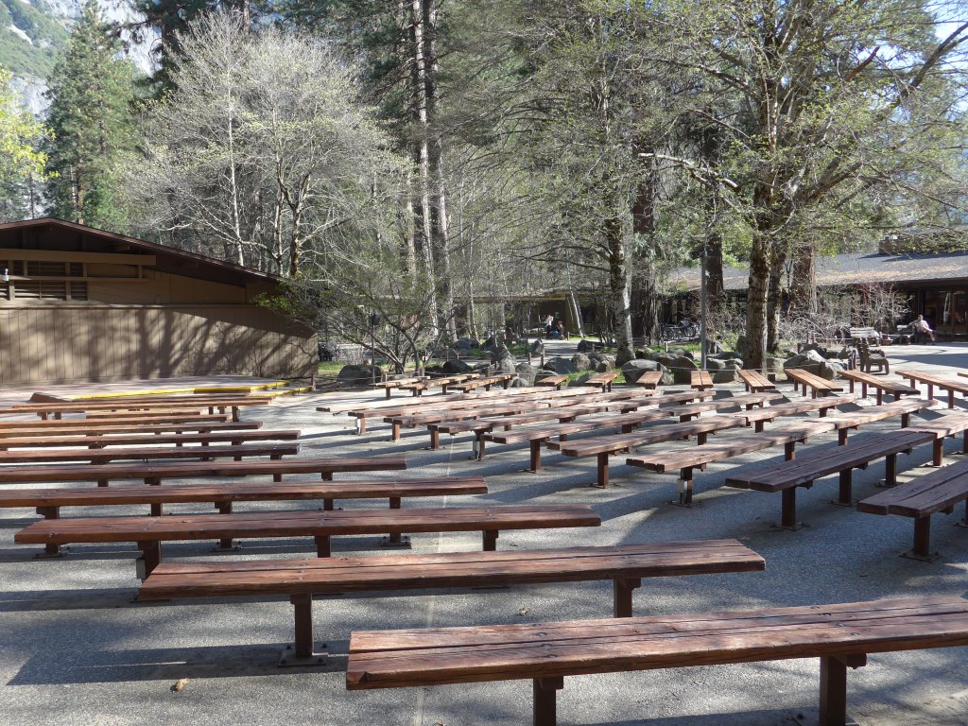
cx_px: 484
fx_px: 811
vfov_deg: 48.2
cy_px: 363
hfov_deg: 61.7
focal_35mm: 29
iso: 80
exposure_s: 1/250
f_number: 2.8
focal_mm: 6
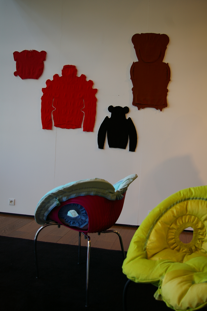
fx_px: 298
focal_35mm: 34
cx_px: 104
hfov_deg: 38.3
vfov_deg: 55.1
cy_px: 156
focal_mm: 23
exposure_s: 1/60
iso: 200
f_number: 4
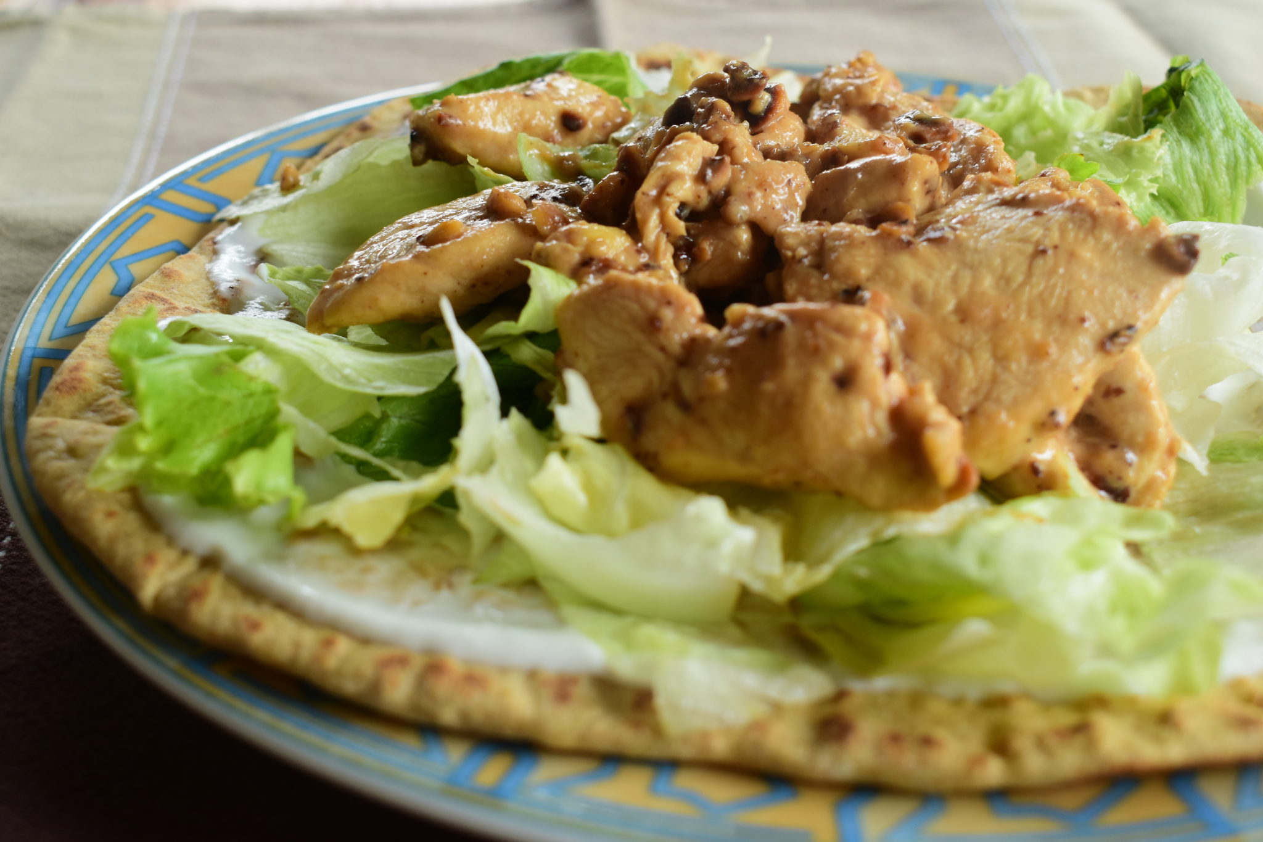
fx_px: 1684
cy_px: 421
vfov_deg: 28.1
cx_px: 632
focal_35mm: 48
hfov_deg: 41.1
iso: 400
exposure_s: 1/25
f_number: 5.6
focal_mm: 32
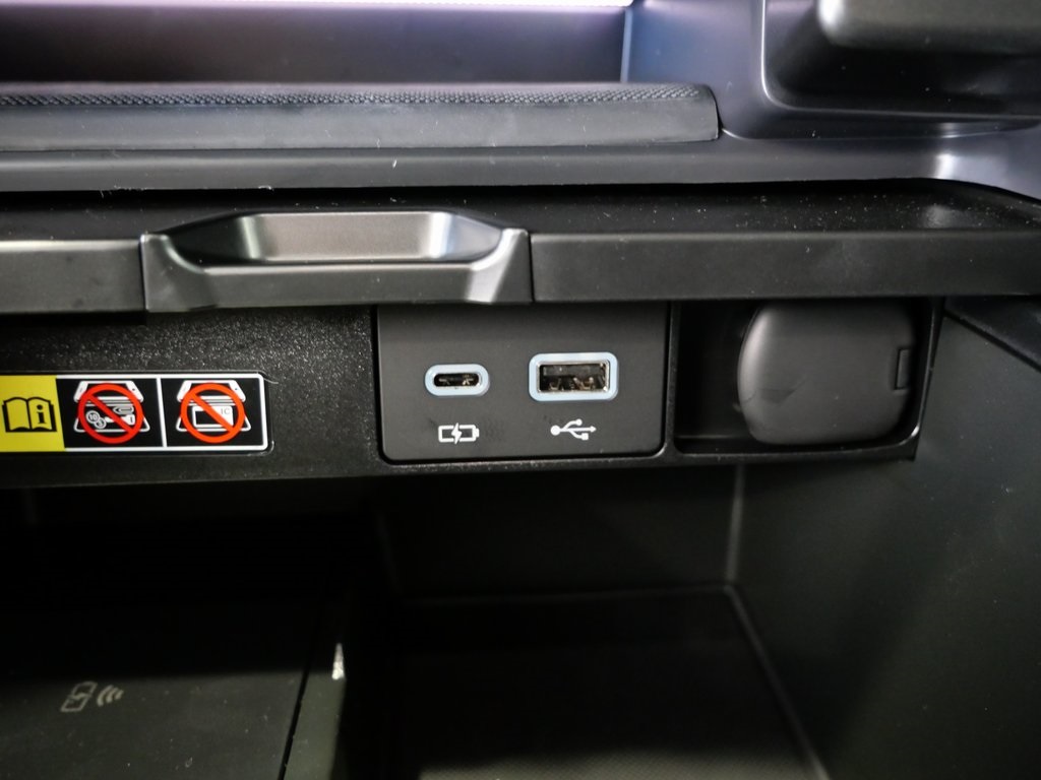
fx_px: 902
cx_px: 520
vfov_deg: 46.8
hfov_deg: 60.0
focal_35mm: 30
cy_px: 390
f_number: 3.7
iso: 3200
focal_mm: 15
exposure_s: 1/5
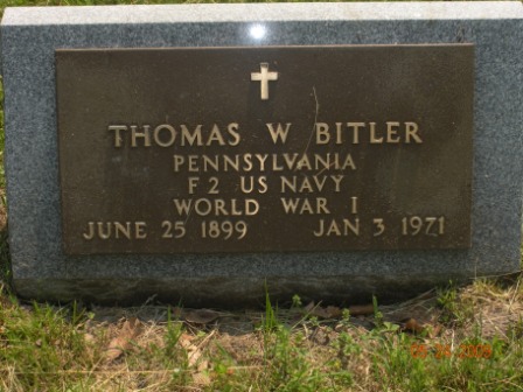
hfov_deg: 30.3
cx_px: 262
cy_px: 196
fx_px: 967
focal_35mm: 64
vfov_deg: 22.9
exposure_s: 1/306
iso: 64
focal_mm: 11.2
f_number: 4.6
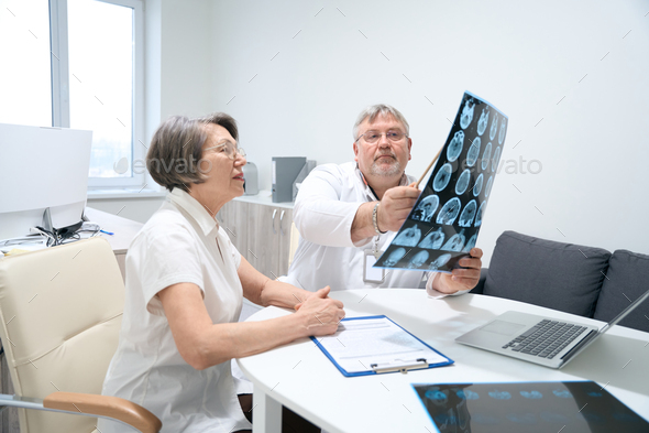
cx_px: 324
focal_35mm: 30
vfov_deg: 43.5
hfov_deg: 61.8
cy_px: 216
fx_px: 542
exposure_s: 1/250
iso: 800
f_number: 2.8
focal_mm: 30.1
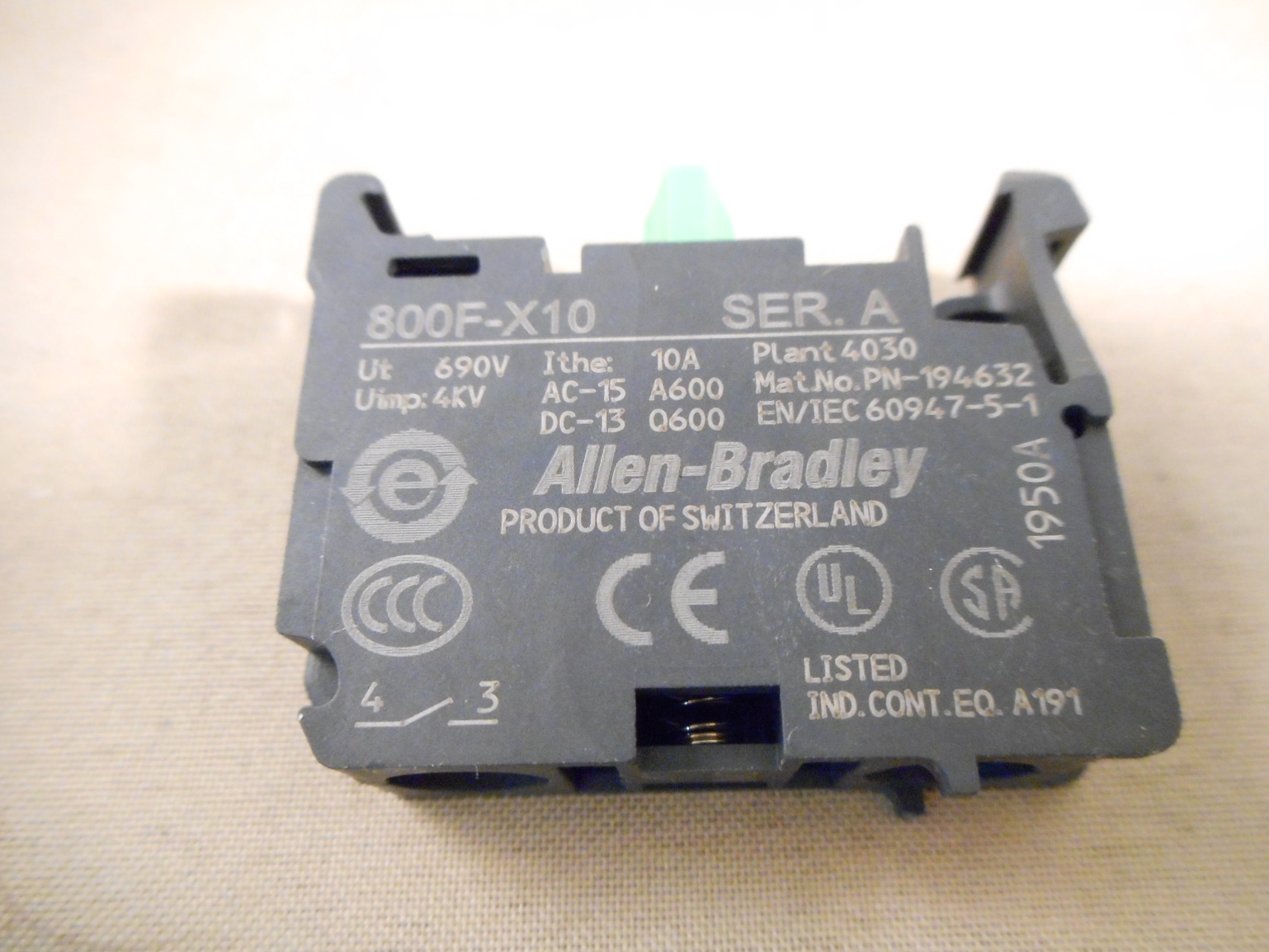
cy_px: 494
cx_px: 656
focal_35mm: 26
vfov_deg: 53.1
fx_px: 953
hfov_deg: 67.3
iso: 800
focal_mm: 4.5
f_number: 3.7
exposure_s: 1/6
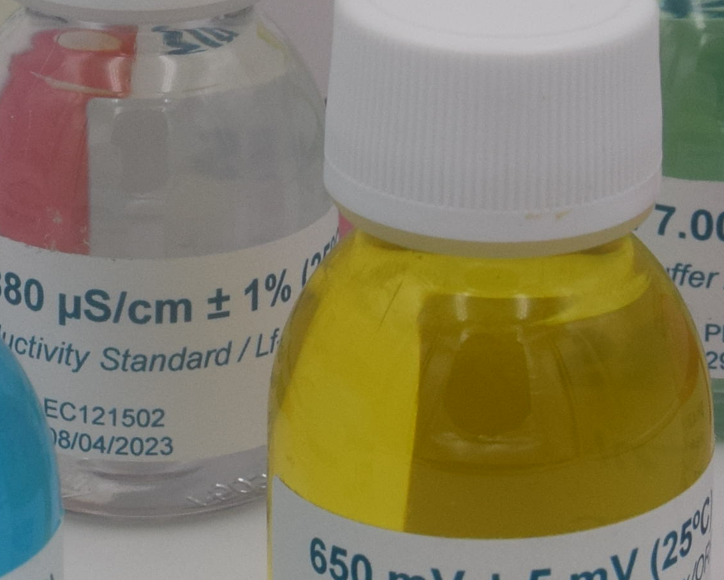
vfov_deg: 6.1
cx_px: 200
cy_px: -178
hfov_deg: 7.6
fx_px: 5421
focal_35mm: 253
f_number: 8
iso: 360
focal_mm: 34
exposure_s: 1/250
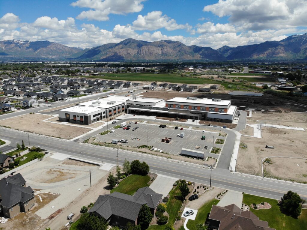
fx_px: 213
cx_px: 154
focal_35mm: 24
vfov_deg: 56.8
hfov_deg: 71.6
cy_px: 115
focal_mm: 4.5
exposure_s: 1/1769
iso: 103
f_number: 2.8
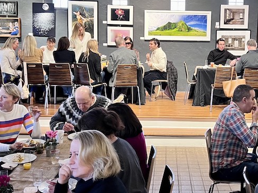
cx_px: 171
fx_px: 395
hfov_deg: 35.8
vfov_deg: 27.3
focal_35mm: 53
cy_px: 63
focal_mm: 5.7
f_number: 1.5
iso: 200
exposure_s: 1/60
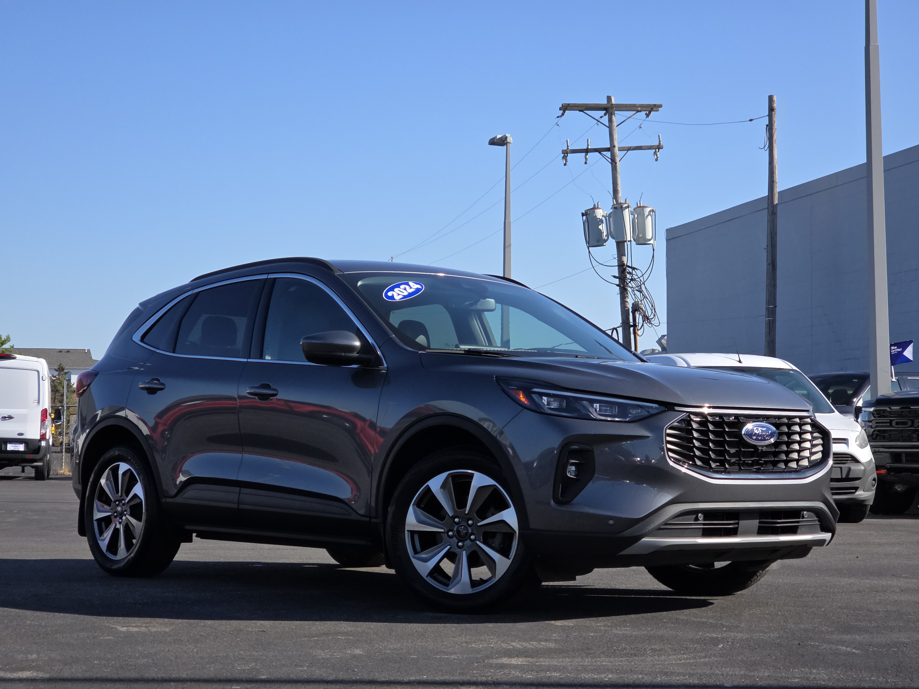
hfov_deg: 28.2
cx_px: 460
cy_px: 344
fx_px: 1832
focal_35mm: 69
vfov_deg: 21.3
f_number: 2.4
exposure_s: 1/904
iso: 25
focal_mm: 7
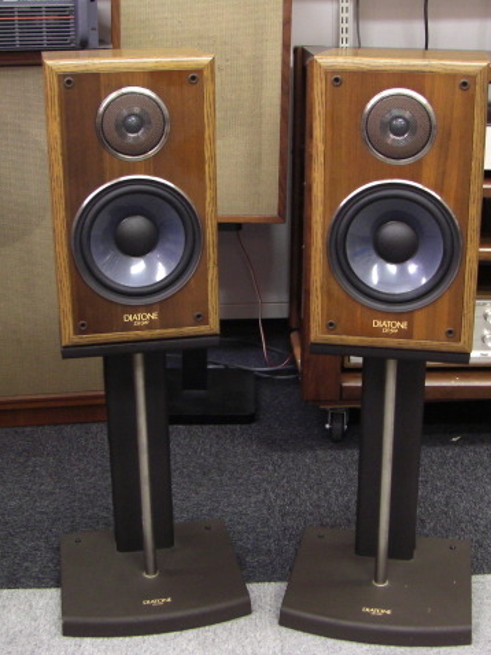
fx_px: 964
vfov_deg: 37.5
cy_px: 327
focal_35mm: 51
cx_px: 273
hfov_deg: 28.6
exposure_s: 1/10
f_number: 3.4
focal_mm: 6.3
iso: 200
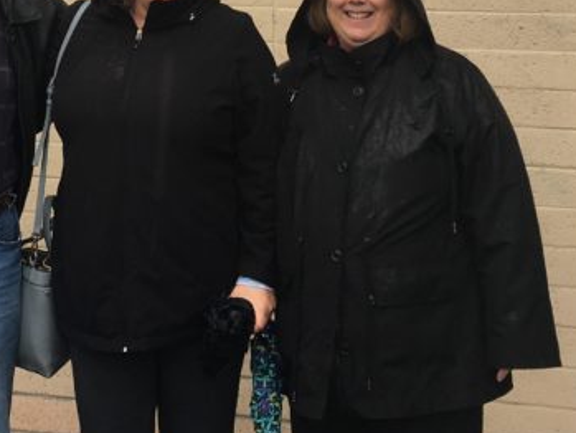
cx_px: 18
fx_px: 1415
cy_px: -152
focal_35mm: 85
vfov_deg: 16.3
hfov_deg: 22.3
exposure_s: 1/250
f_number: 2.2
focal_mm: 4.15
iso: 25
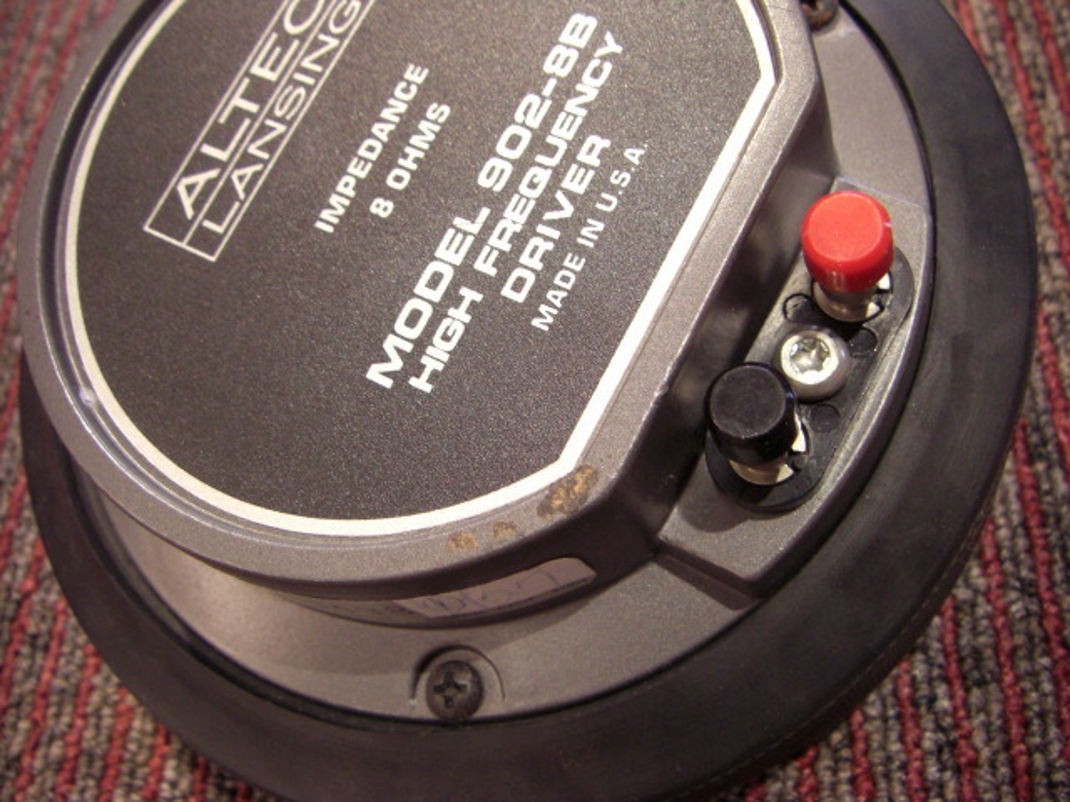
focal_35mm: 38
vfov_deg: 37.7
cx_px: 535
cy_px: 401
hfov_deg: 49.0
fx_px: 1175
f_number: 3.4
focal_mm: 6.3
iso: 200
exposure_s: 1/15
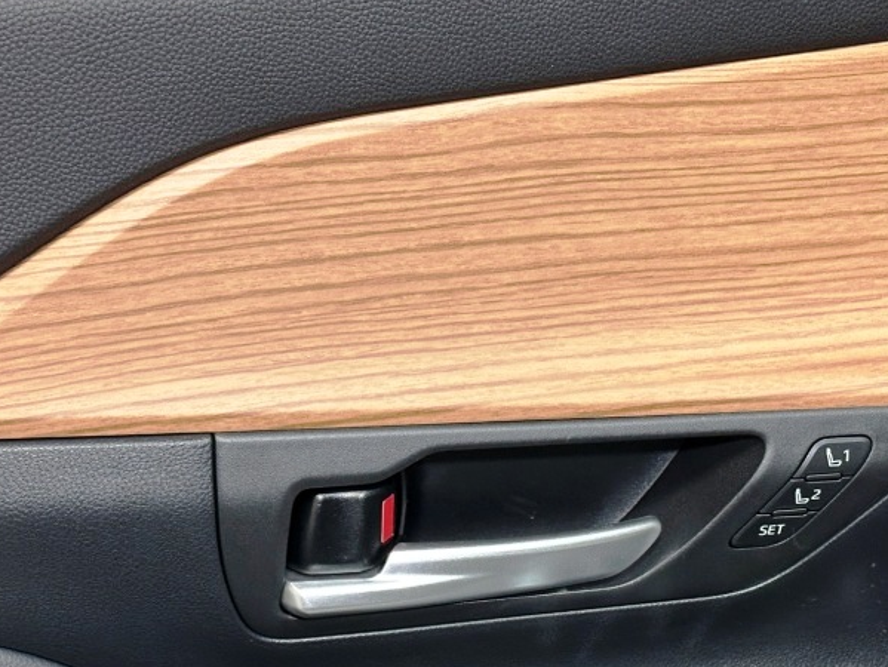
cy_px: 551
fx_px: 2105
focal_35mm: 82
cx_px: 549
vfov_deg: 17.8
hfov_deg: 23.8
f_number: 1.78
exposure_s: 1/40
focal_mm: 6.86
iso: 320
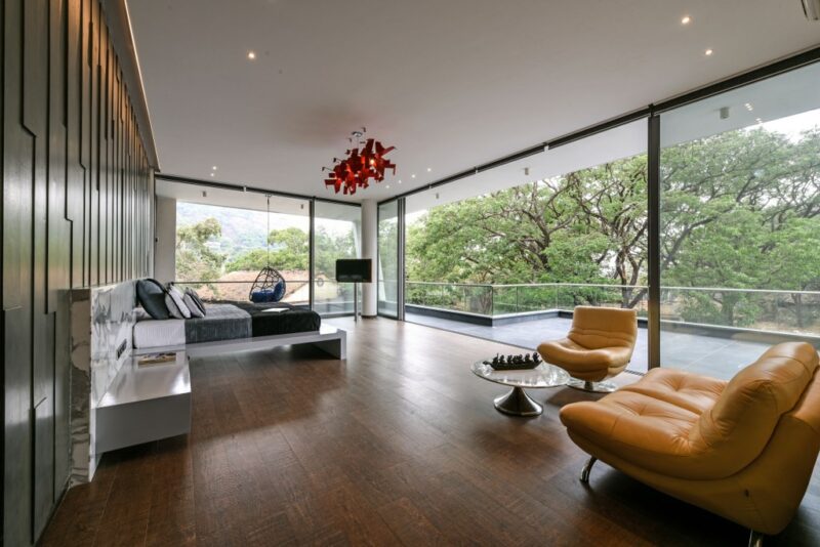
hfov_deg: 104.2
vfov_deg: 81.3
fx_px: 319
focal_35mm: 14
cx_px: 410
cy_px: 274
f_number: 14
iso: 31
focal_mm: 14
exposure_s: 1/2.5
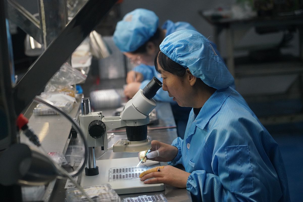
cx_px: 152
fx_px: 876
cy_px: 101
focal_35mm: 104
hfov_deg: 19.6
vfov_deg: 13.2
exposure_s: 1/640
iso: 4000
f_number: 4
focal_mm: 104
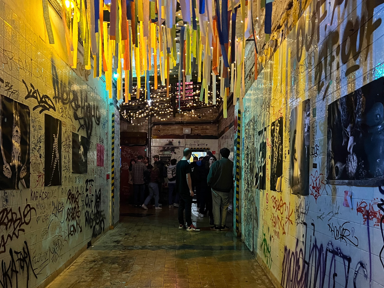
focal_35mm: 34
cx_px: 173
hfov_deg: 53.9
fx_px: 377
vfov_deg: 41.4
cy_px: 184
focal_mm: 5.7
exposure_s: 1/25
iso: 640
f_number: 1.5
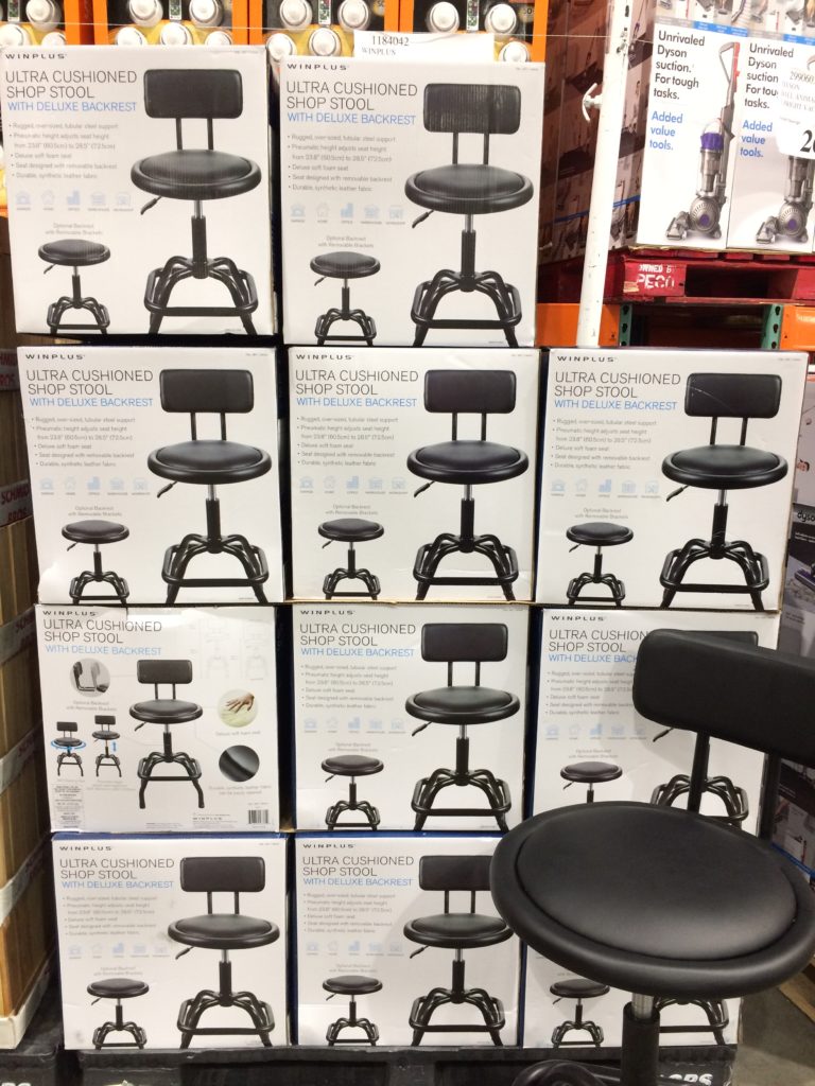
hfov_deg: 48.2
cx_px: 408
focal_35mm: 29
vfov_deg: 61.7
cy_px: 543
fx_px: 910
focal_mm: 4.15
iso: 125
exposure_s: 1/33
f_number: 2.2
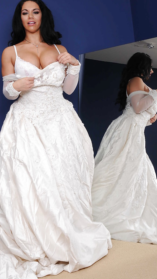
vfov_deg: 42.0
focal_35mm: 49
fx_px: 363
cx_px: 68
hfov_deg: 24.4
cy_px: 117
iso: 200
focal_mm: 26
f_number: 11
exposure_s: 1/80
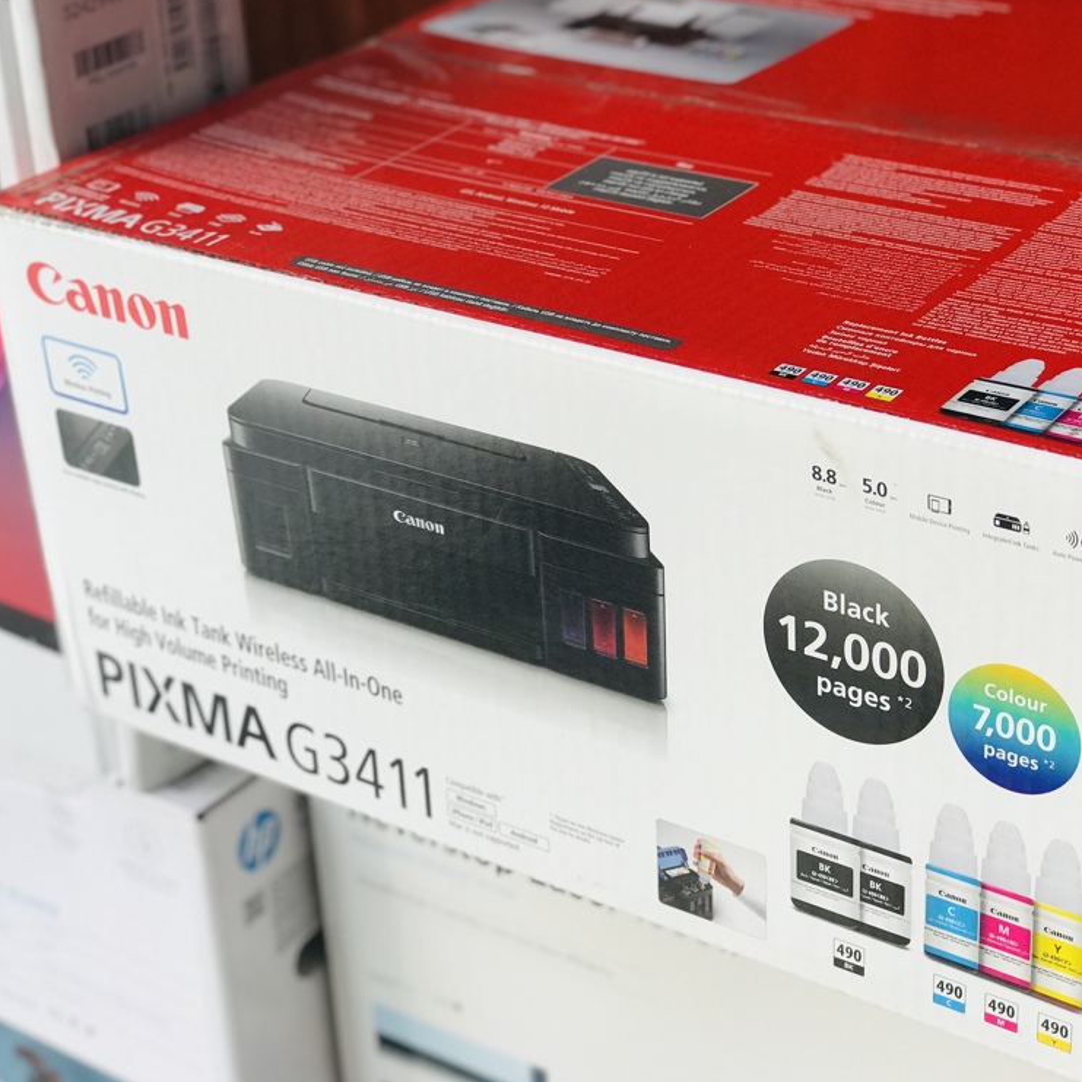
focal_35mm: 68
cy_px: 539
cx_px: 659
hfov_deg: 25.3
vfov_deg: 25.4
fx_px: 2405
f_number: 2.8
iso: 20
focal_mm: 6.6
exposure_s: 1/50
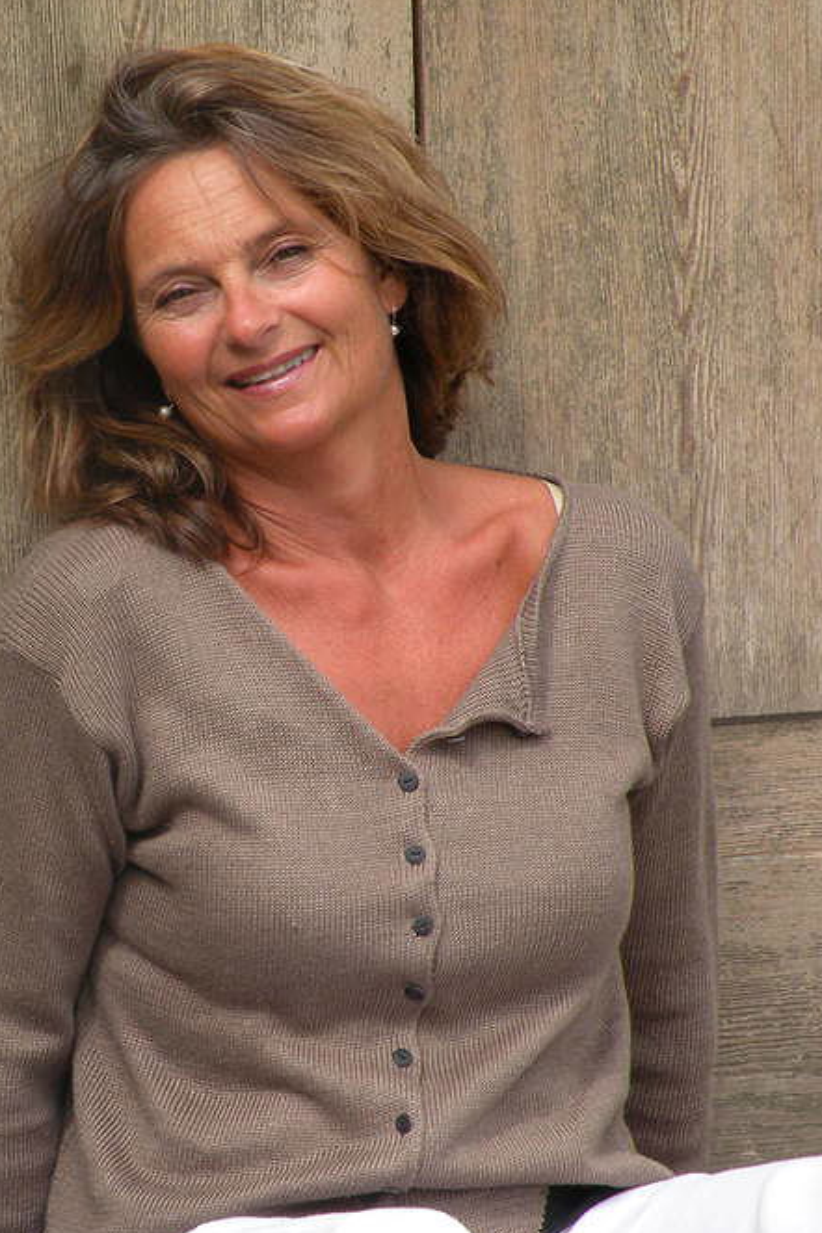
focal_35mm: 243
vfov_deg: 8.5
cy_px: 675
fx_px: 8322
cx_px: 234
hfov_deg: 5.7
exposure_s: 1/208
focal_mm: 27.4
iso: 64
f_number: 5.6
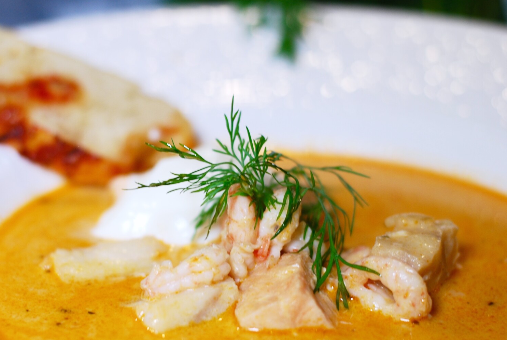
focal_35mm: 99
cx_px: 180
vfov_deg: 13.9
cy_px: 209
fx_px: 1396
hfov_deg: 20.5
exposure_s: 1/60
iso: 220
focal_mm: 50
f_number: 2.8
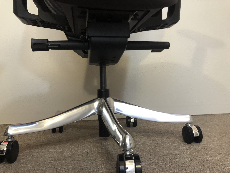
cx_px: 115
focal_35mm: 28
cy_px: 86
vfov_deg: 49.7
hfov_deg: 63.4
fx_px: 186
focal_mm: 3.99
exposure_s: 1/15
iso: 64
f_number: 1.8
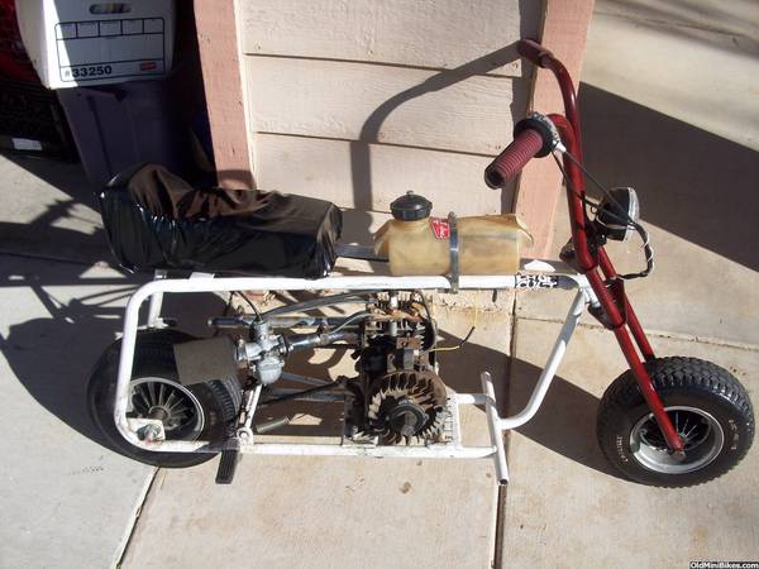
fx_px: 745
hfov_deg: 54.0
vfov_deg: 41.8
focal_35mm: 34
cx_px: 380
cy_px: 284
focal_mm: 5.7
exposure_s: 1/303
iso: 64
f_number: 5.5
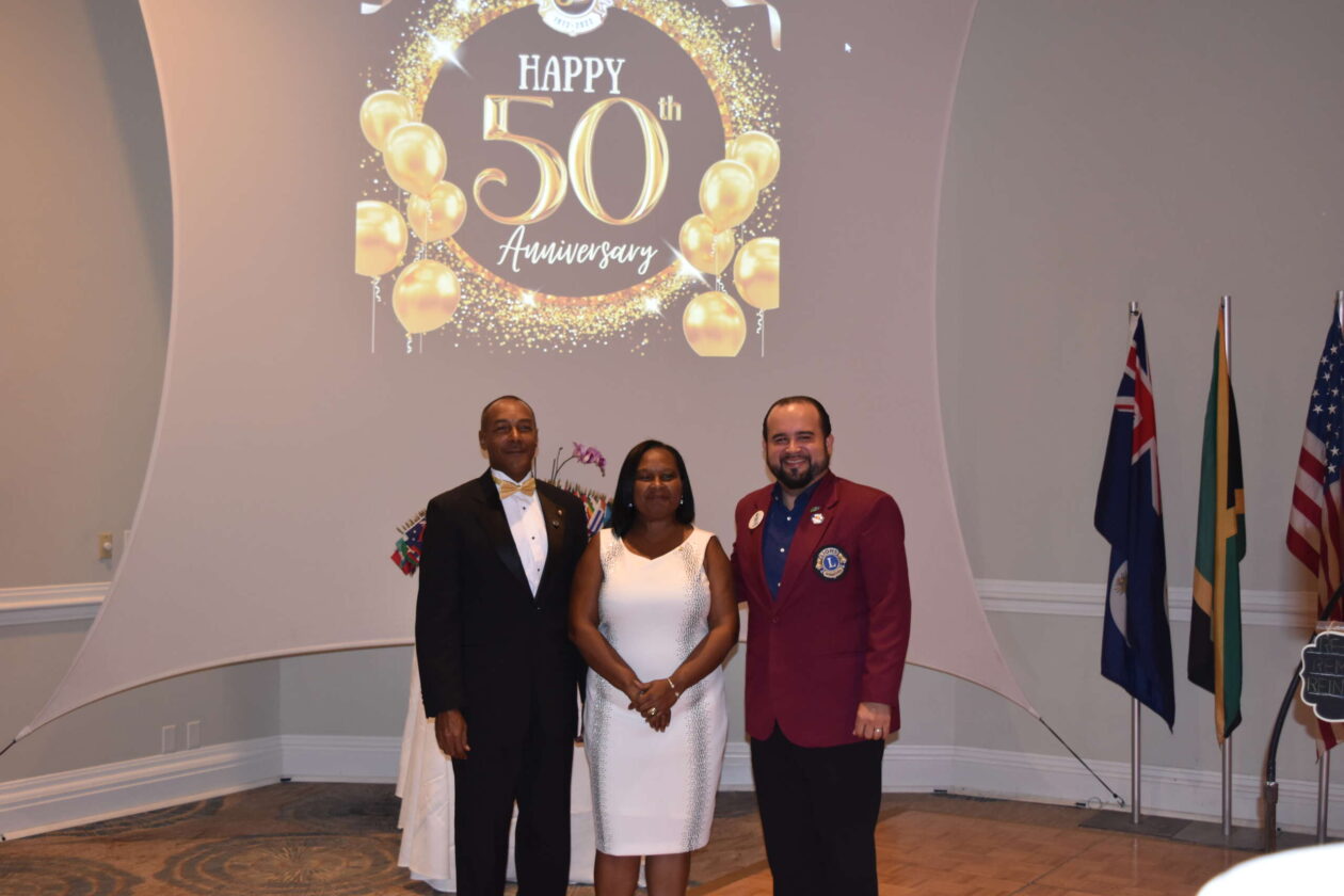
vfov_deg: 31.9
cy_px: 448
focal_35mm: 42
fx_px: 1568
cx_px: 672
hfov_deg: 46.4
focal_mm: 28
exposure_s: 1/60
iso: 900
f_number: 4.2
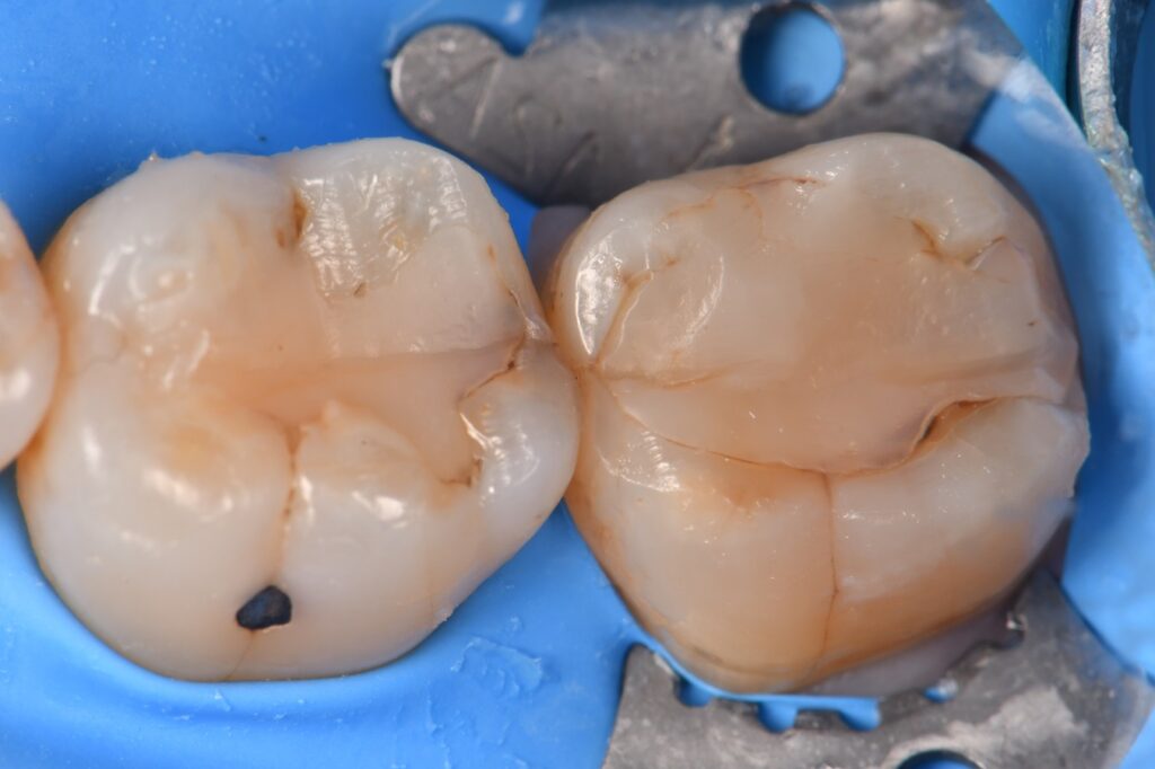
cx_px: 578
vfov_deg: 8.7
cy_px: 384
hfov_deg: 13.1
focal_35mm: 157
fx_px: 5035
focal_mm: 105
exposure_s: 1/160
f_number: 32
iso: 200
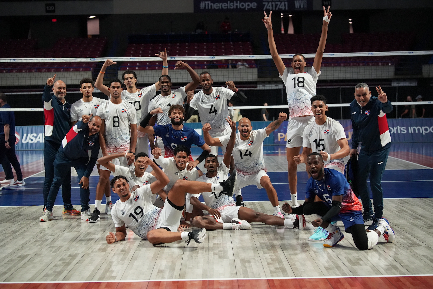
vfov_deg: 19.5
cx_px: 216
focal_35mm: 70
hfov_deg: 28.8
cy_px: 144
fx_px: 842
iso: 8000
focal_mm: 70
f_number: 3.5
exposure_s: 1/2500
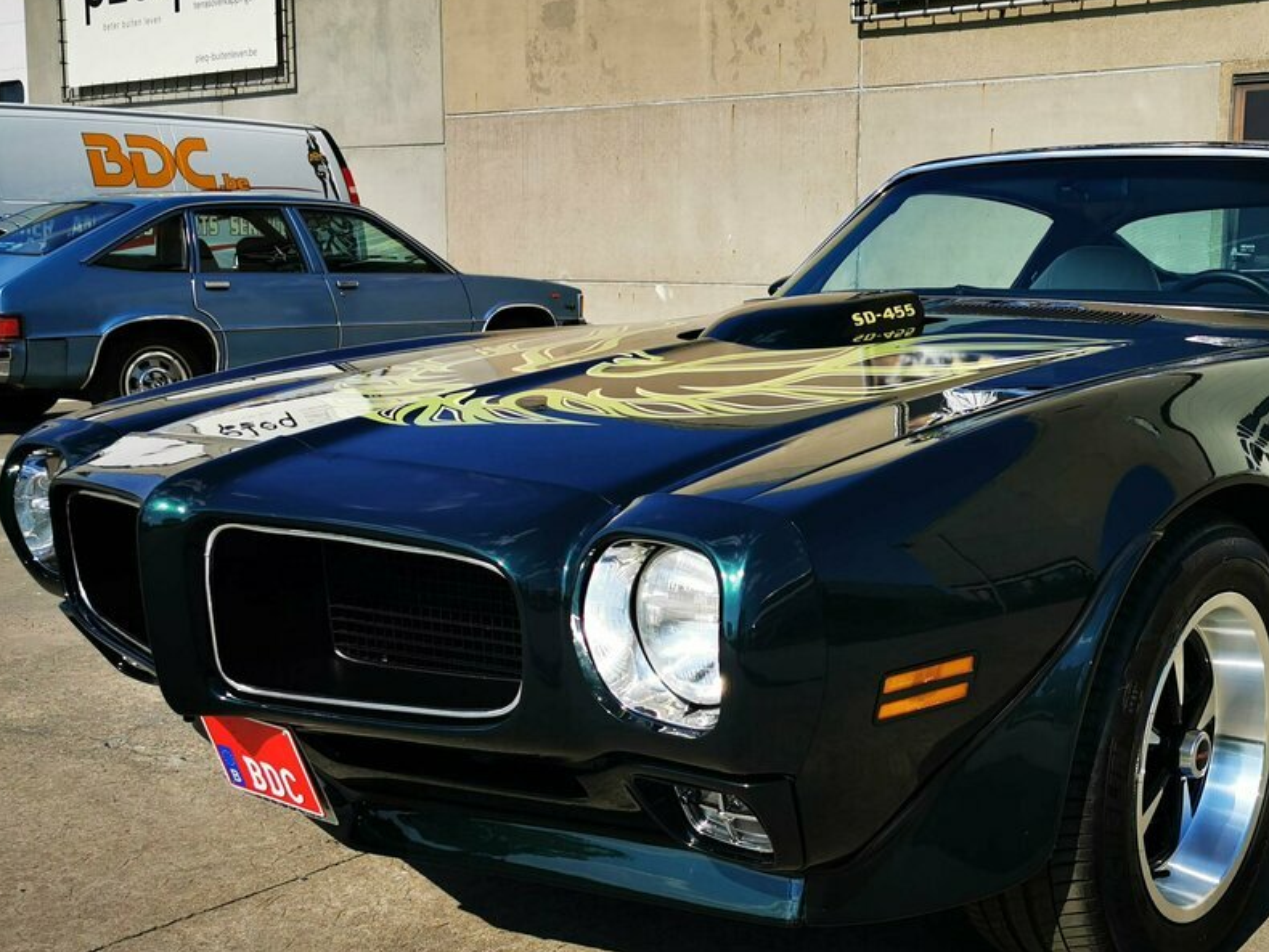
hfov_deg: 44.8
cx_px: 887
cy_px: 520
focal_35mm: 41
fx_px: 1503
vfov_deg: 35.1
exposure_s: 1/5236
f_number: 1.6
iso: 50
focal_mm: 5.56
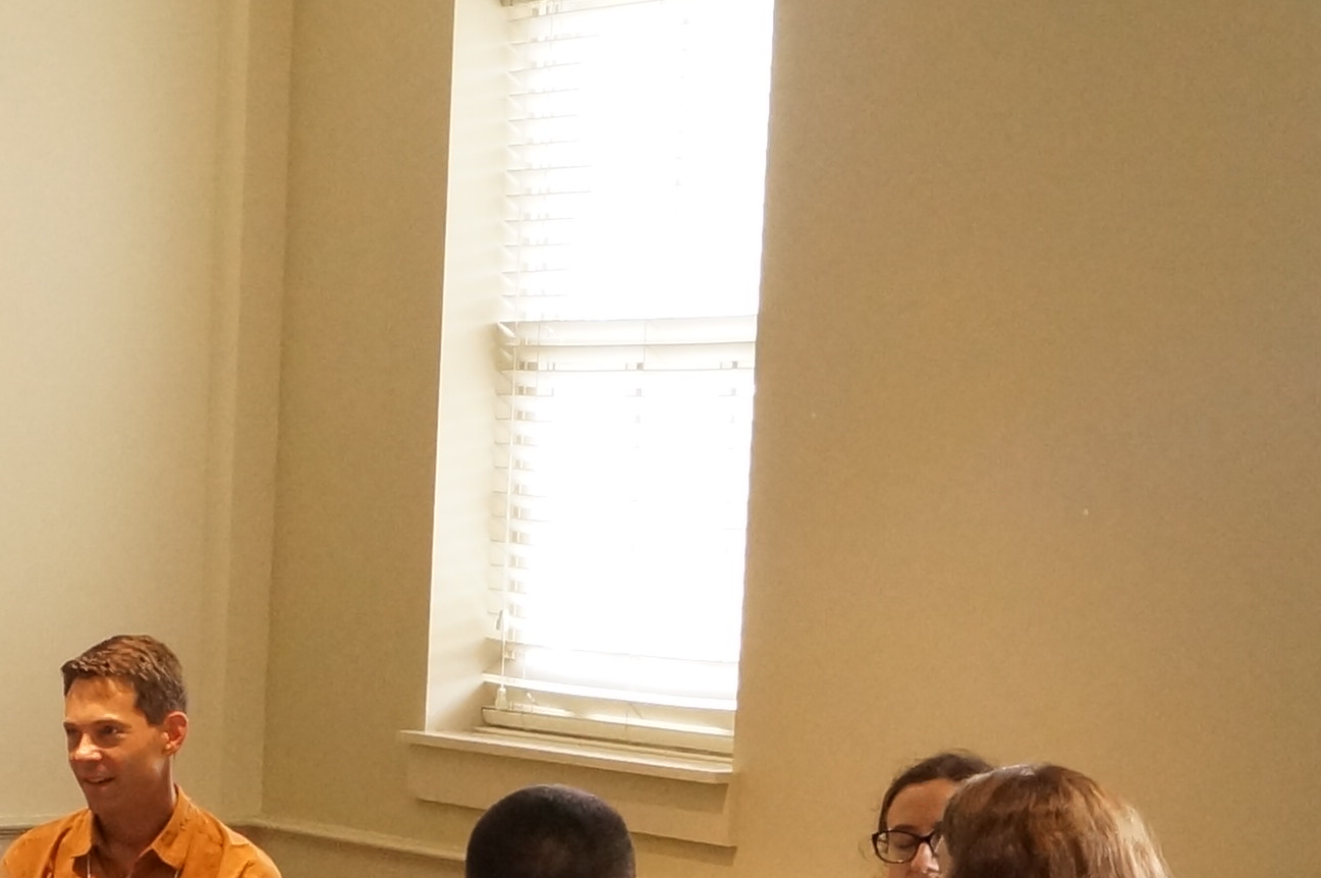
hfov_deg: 15.2
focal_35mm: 125
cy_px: 1423
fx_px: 4582
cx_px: -635
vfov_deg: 10.5
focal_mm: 22
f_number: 8
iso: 1600
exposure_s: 1/40
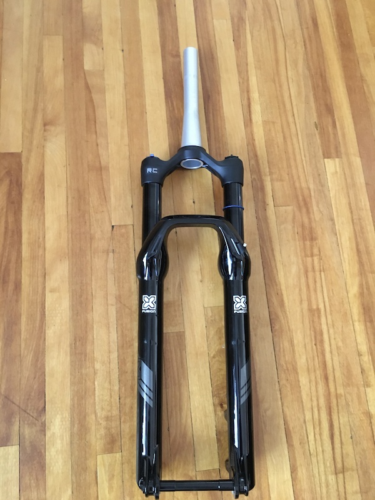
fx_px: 419
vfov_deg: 61.7
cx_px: 188
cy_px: 250
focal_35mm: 29
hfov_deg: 48.2
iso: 400
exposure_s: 1/15
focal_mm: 4.15
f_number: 2.2
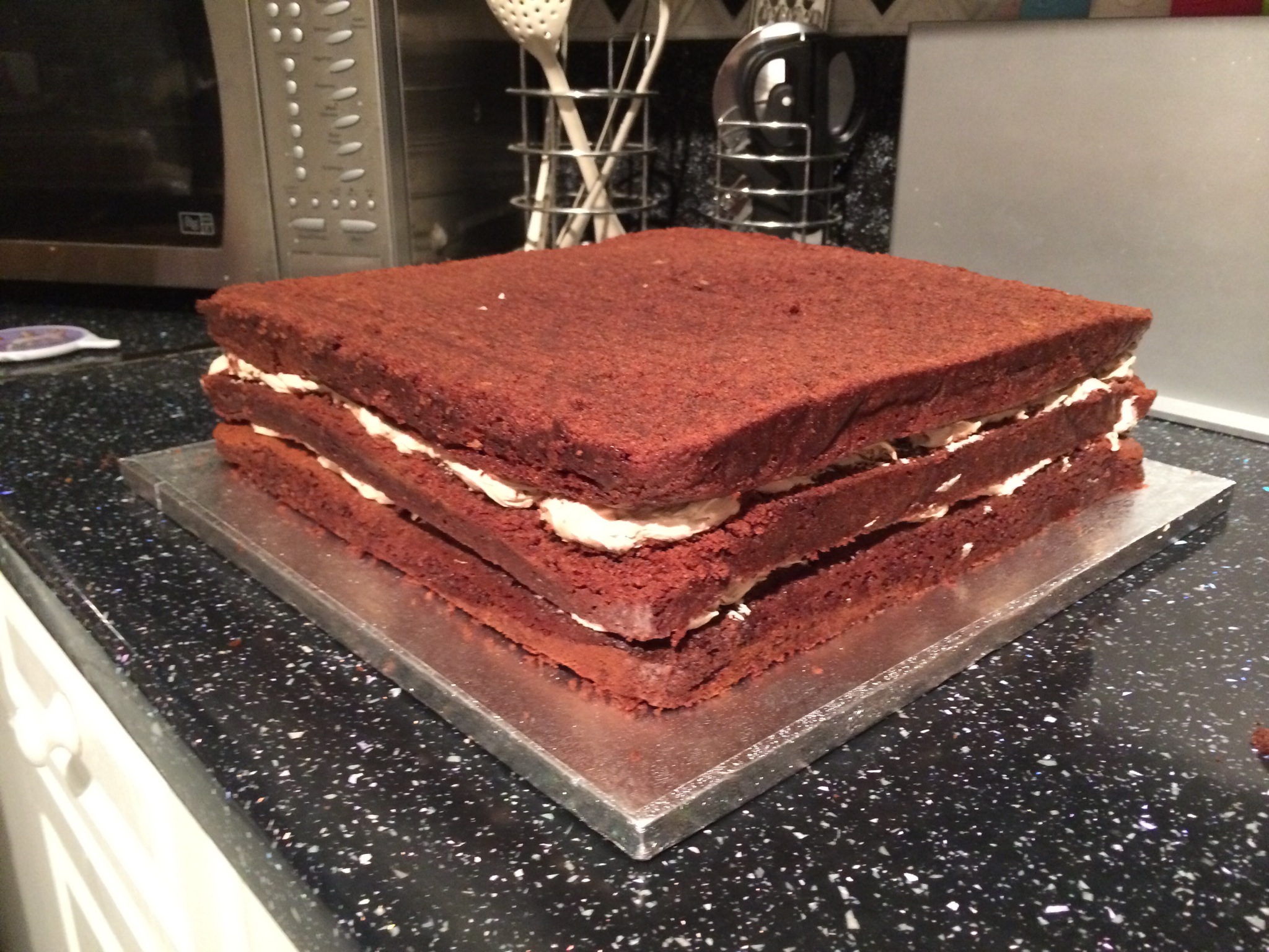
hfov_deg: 60.0
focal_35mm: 30
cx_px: 634
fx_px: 1100
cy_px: 476
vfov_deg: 46.8
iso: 320
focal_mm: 4.12
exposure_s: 1/15
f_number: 2.2
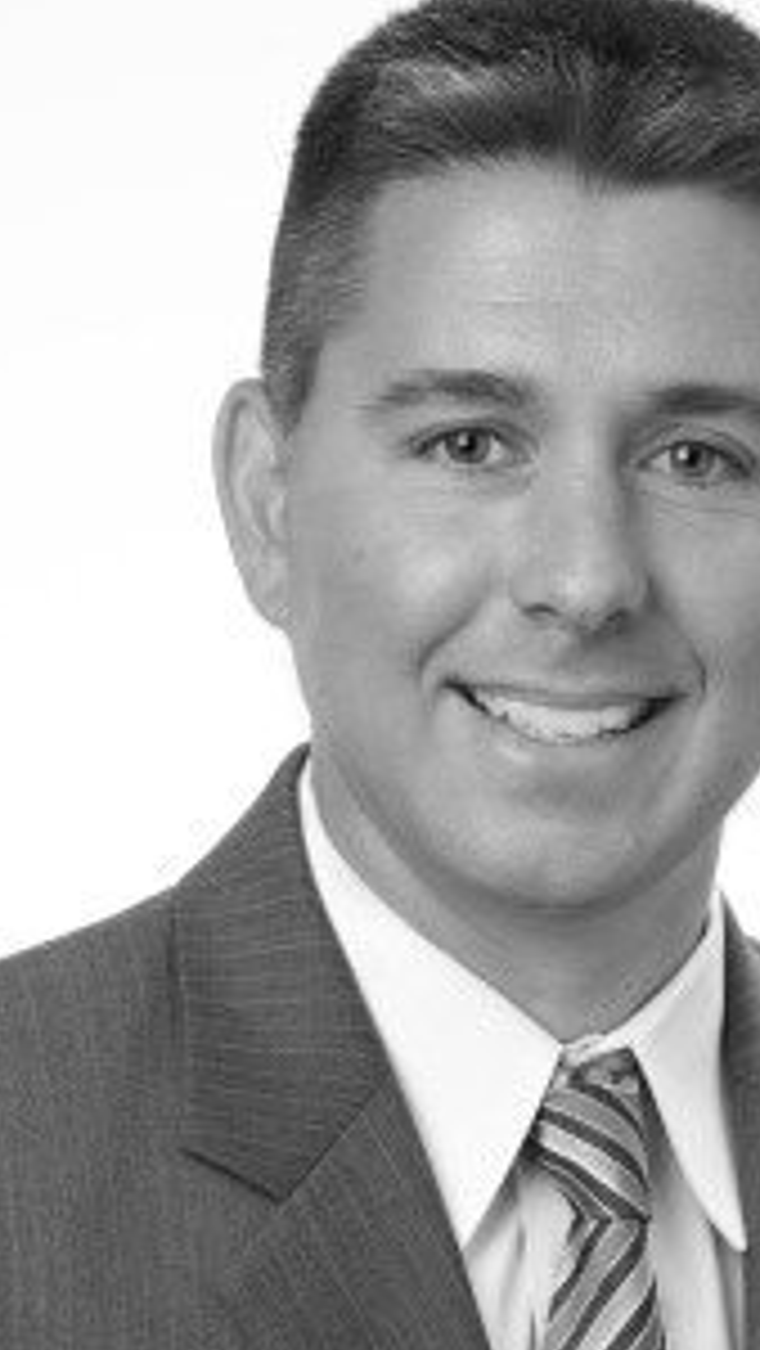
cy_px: 891
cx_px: 477
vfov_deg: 6.4
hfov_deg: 3.6
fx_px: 11988
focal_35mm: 335
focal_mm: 200
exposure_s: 1/160
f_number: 10
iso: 50
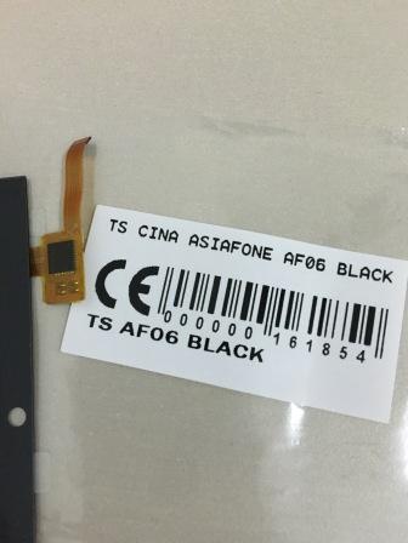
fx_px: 456
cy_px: 272
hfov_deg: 48.2
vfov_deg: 61.7
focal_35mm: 29
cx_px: 204
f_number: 2.2
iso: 200
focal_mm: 4.15
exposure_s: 1/33
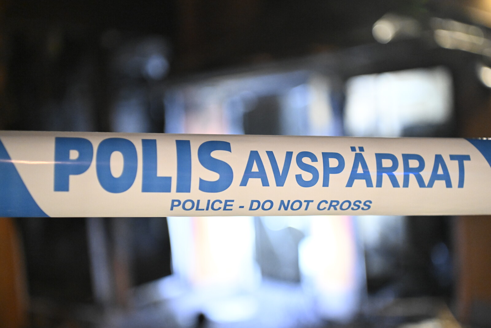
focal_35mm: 50
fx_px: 682
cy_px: 164
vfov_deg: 27.0
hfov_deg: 39.6
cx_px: 246
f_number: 2.8
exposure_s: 1/160
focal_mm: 50
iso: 8000
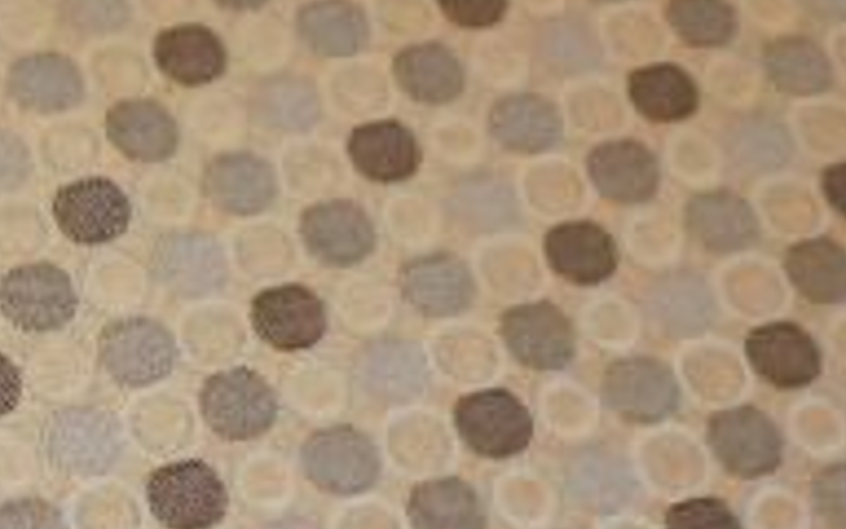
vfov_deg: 13.2
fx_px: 2283
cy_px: 339
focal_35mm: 99
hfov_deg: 20.0
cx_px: -106
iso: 400
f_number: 3.7
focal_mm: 5
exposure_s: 1/80
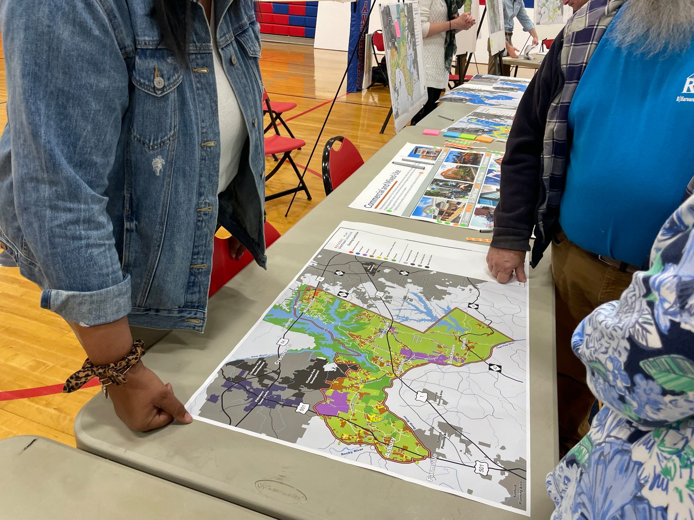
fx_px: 521
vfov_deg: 53.1
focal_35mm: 26
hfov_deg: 67.3
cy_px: 260
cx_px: 347
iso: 100
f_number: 1.6
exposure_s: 1/120
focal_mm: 4.2
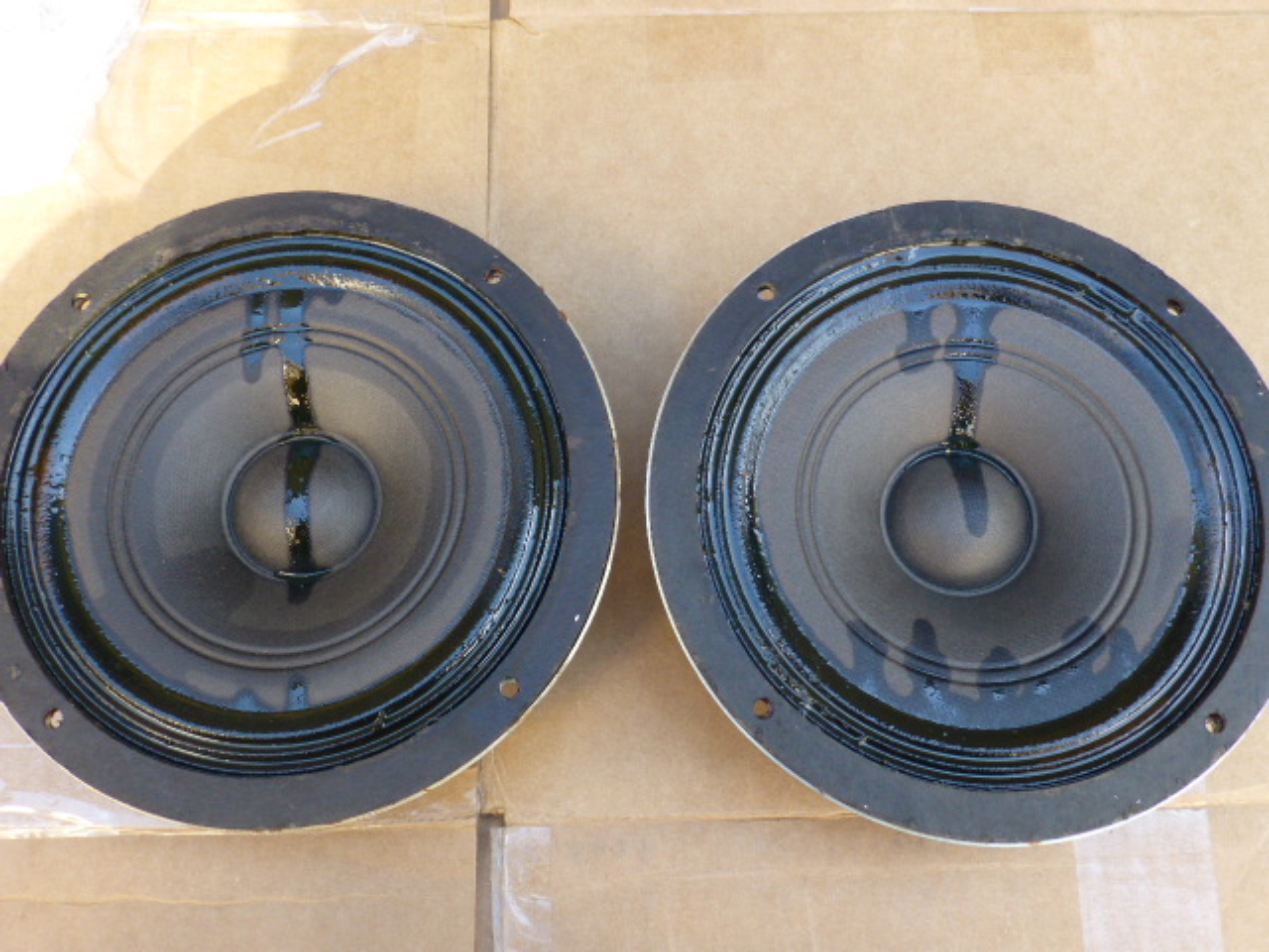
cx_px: 634
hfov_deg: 58.4
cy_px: 476
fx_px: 1136
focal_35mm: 31
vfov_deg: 45.4
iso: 200
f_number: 3.6
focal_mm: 5.4
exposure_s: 1/60
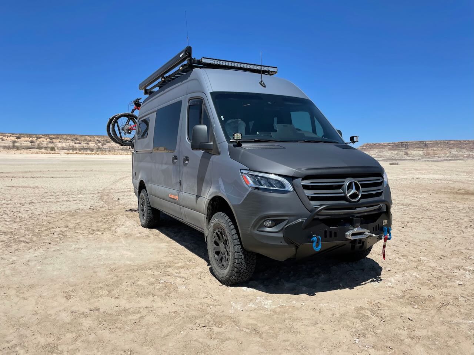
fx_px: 356
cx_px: 237
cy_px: 178
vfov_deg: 53.1
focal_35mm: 26
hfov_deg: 67.3
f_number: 1.6
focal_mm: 4.2
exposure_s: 1/5051
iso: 32
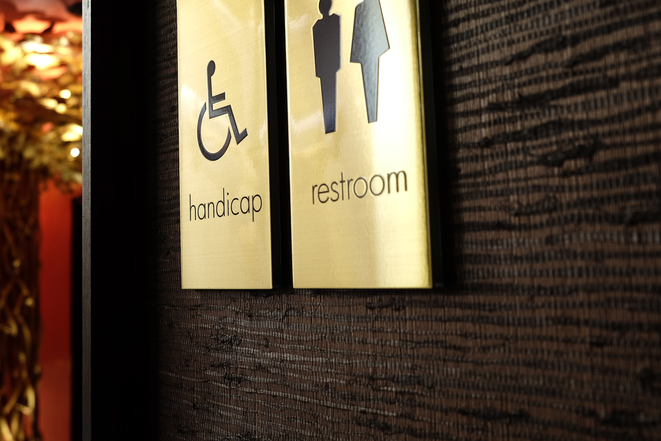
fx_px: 734
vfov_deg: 33.2
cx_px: 184
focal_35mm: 40
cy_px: 156
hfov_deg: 47.1
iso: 100
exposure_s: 1.2
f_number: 3.6
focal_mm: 18
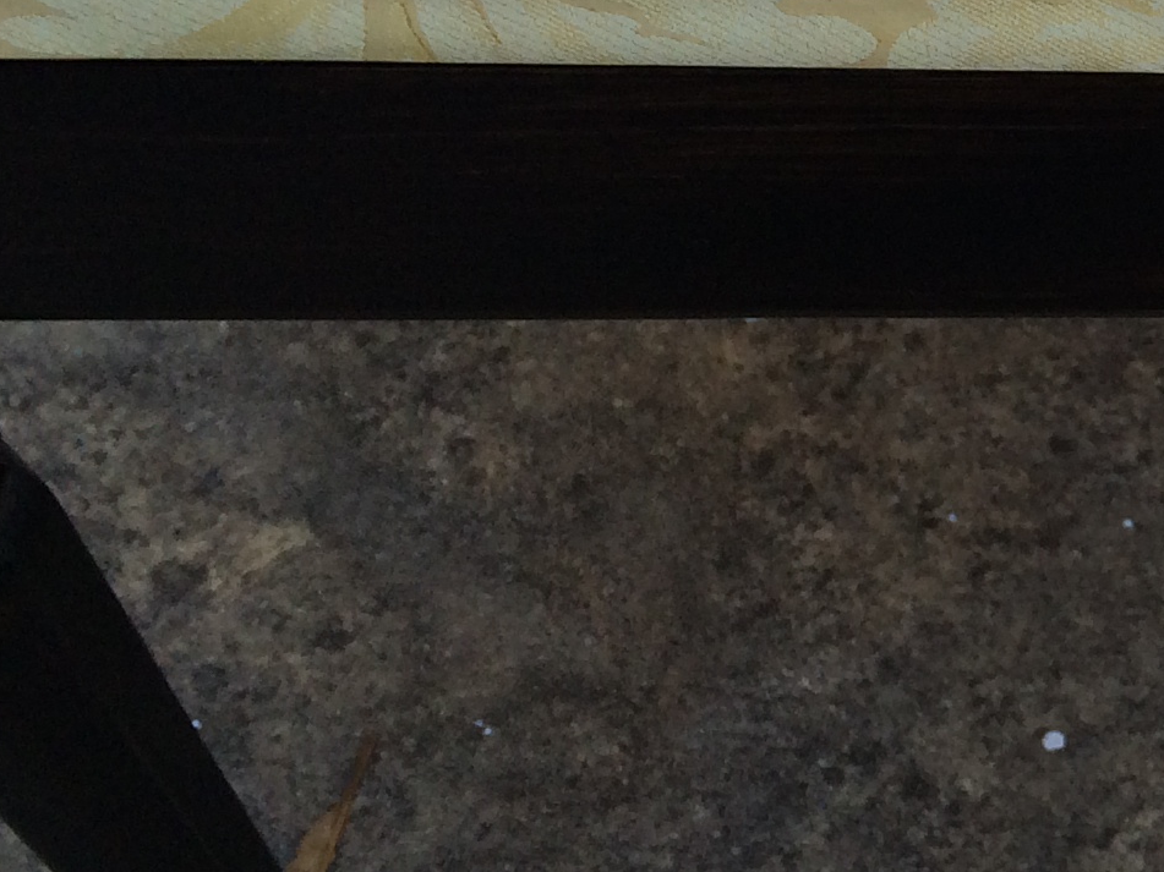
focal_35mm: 103
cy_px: 159
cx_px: 1863
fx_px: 3463
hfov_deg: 16.9
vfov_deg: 14.3
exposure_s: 1/281
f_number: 2.2
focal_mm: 4.12
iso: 32
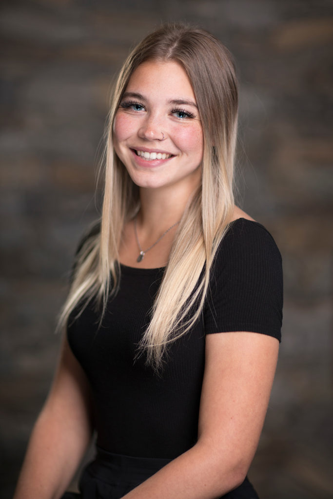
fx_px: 1179
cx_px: 166
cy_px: 250
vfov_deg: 23.9
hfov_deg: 16.1
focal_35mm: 85
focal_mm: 85
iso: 250
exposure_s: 1/200
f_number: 1.6
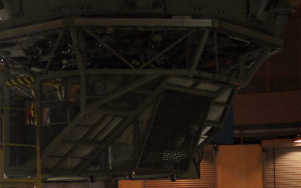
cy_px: 140
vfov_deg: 13.0
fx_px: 820
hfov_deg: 20.6
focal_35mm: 100
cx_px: 77
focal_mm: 30
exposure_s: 1/30
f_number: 2.8
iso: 1600
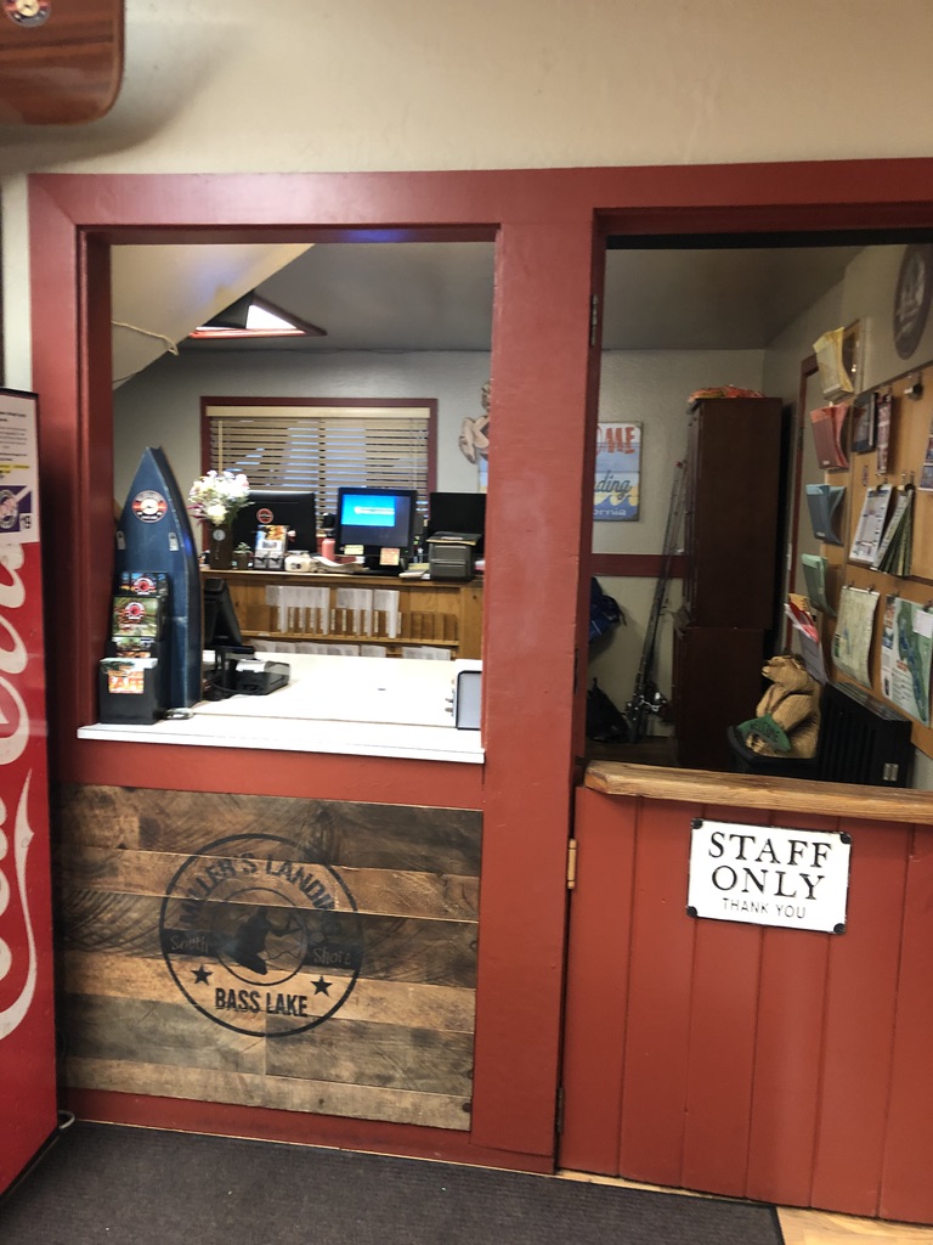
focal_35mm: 28
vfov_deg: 63.4
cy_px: 622
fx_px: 1006
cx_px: 466
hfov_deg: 49.7
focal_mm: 4
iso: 100
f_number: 1.8
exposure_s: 1/9
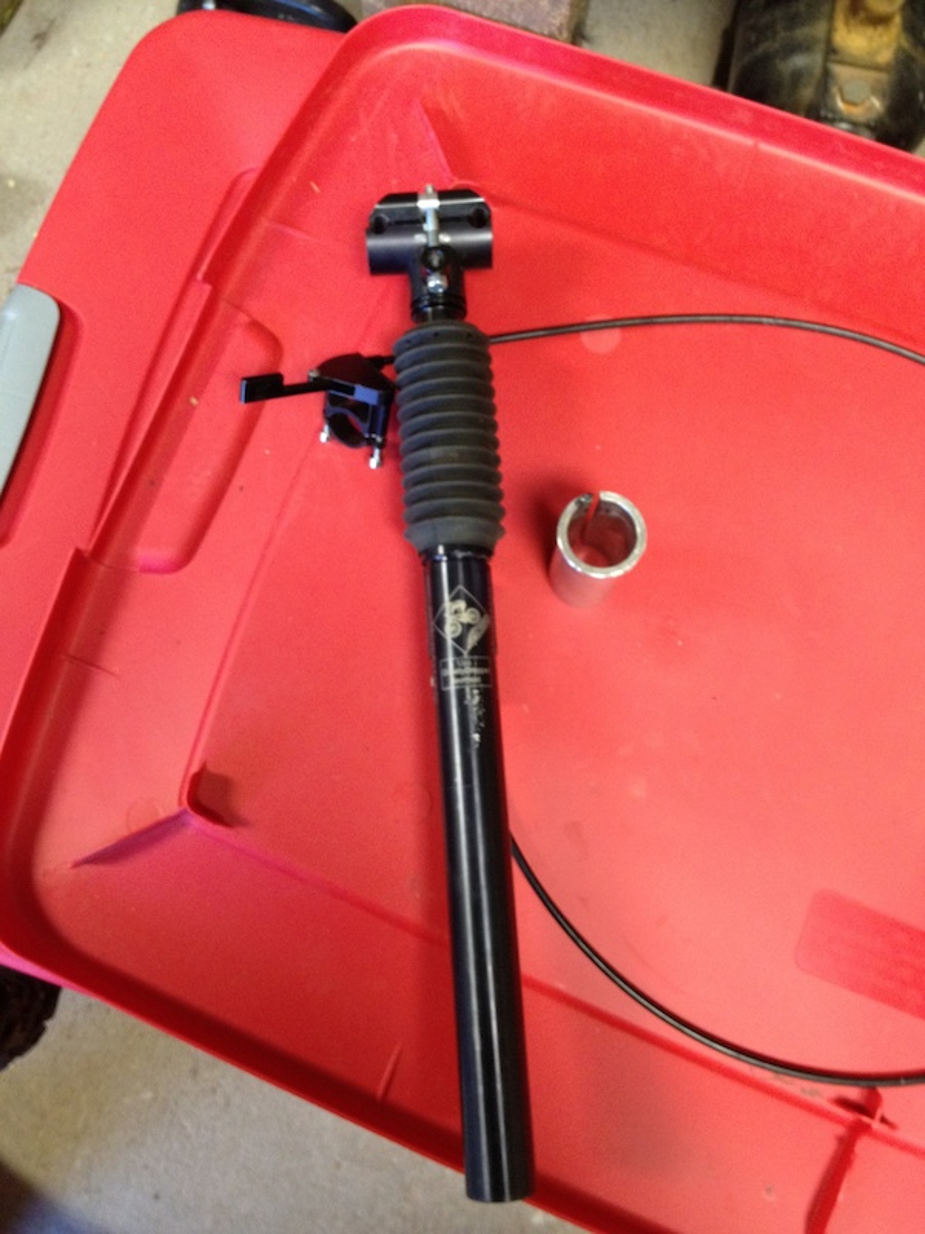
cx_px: 462
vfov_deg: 52.6
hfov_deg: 40.7
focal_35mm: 35
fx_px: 1247
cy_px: 617
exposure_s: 1/20
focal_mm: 4.28
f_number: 2.4
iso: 250
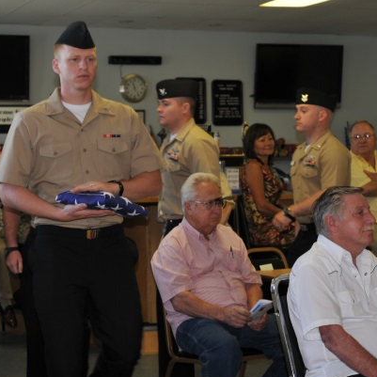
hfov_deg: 19.5
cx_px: 159
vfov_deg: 19.5
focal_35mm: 89
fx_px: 1095
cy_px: 188
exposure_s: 1/60
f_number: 3.5
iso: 200
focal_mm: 35
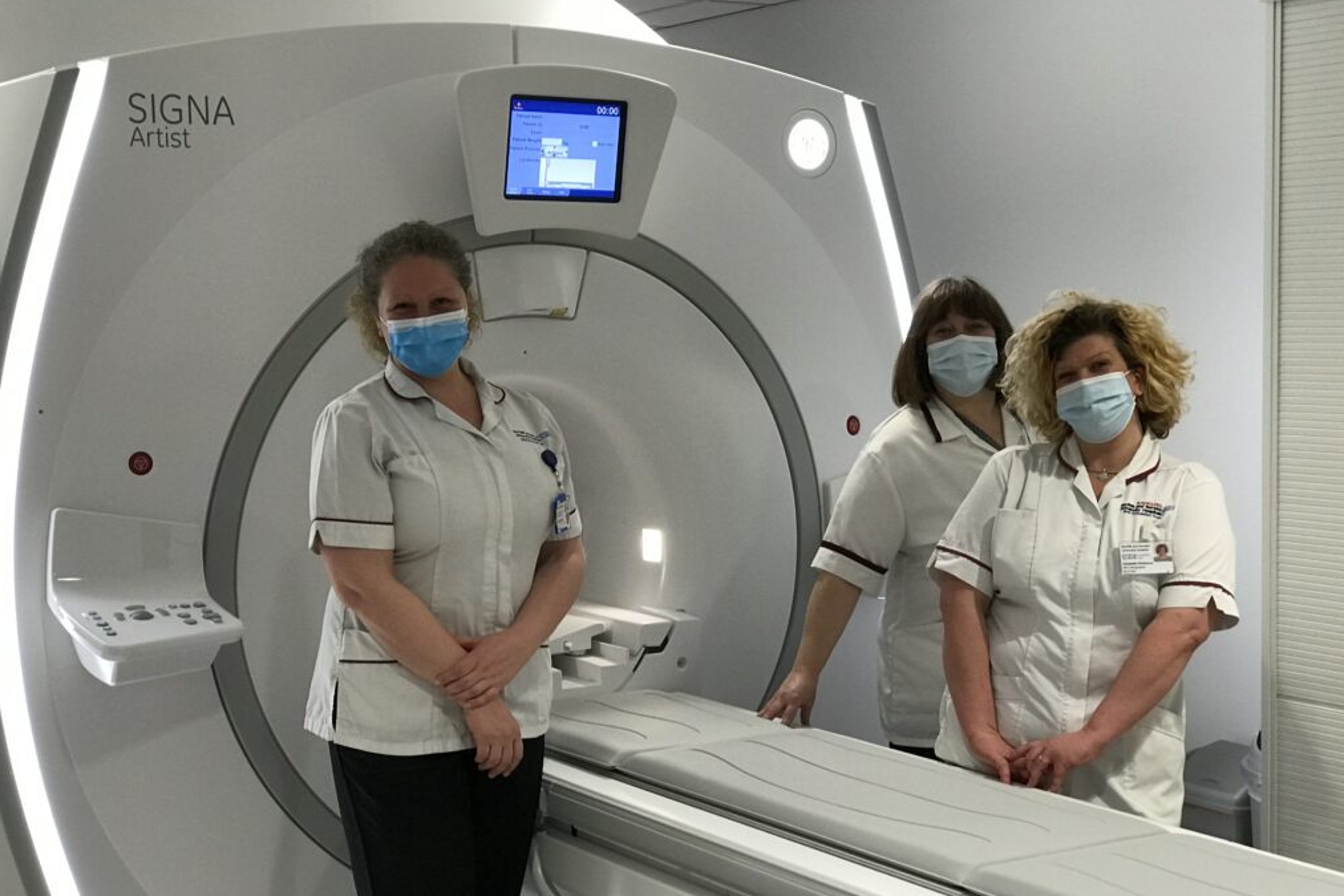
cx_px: 675
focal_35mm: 60
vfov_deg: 22.6
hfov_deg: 33.4
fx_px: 2240
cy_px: 454
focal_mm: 6.6
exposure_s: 1/50
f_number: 2.8
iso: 100
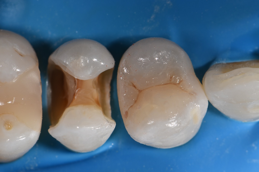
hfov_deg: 13.1
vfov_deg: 8.7
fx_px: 1129
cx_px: 130
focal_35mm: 157
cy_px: 86
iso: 200
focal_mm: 105
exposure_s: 1/200
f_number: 32
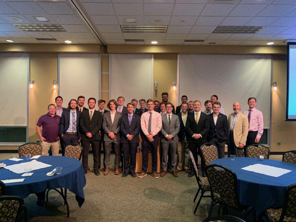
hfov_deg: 67.3
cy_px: 111
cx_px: 148
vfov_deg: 53.1
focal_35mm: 26
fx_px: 222
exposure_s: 1/60
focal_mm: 4.25
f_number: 1.8
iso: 400
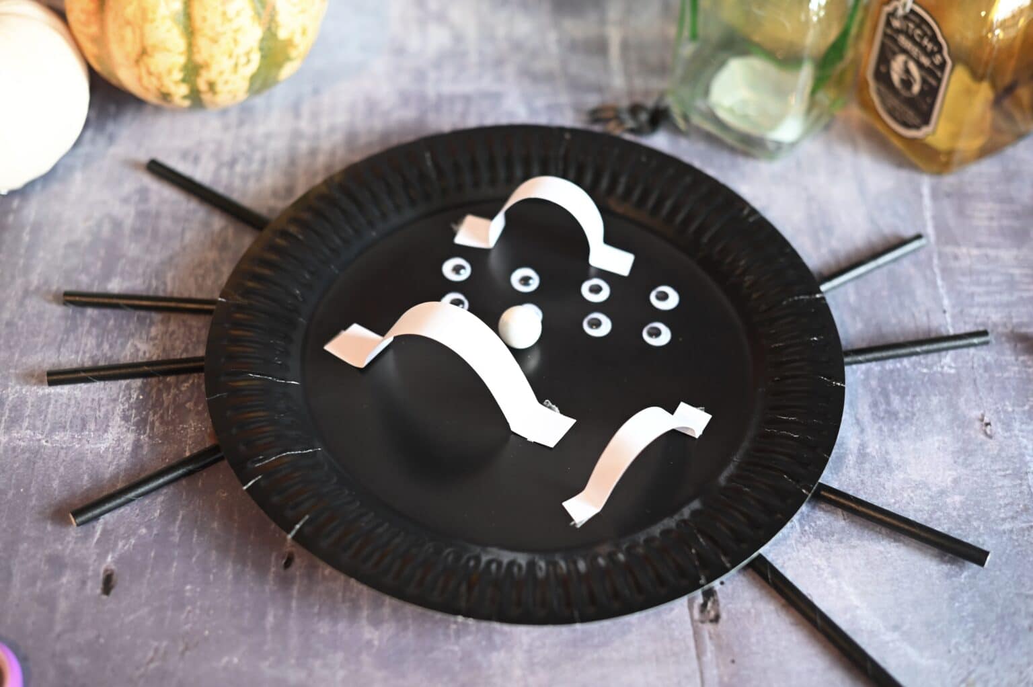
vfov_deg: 27.0
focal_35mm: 50
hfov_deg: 39.6
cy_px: 344
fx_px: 1434
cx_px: 516
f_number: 2.8
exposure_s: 1/125
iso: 1400
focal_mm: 50
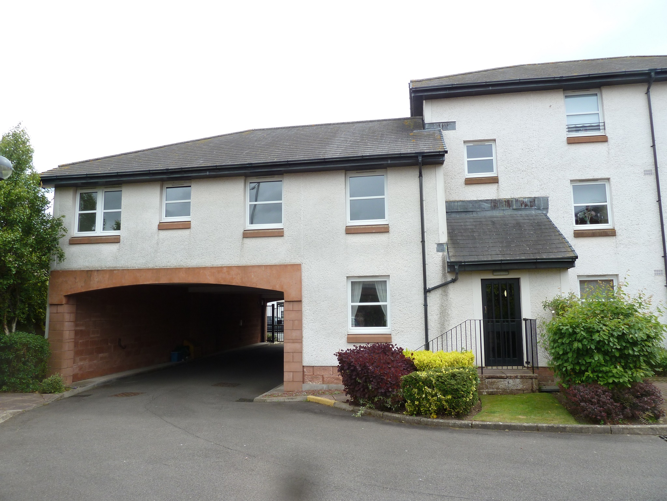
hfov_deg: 69.4
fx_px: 482
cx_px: 334
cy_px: 250
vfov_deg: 54.9
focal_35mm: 25
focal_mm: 4.1
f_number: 4
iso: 80
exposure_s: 1/320
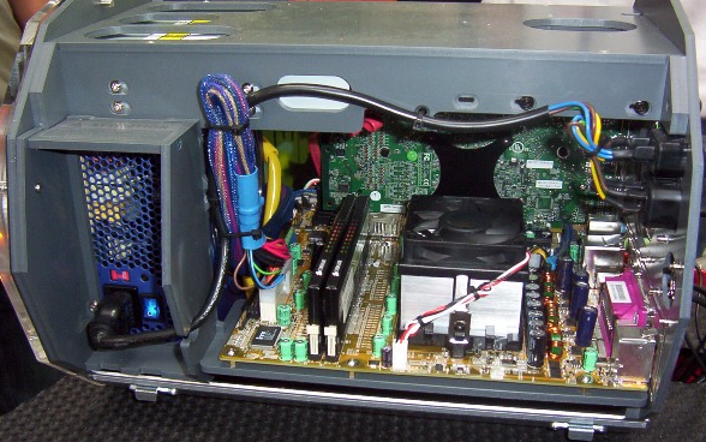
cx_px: 354
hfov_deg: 50.4
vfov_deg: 32.8
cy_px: 216
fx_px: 751
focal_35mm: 39
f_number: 2.76
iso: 140
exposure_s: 1/30
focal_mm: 5.54
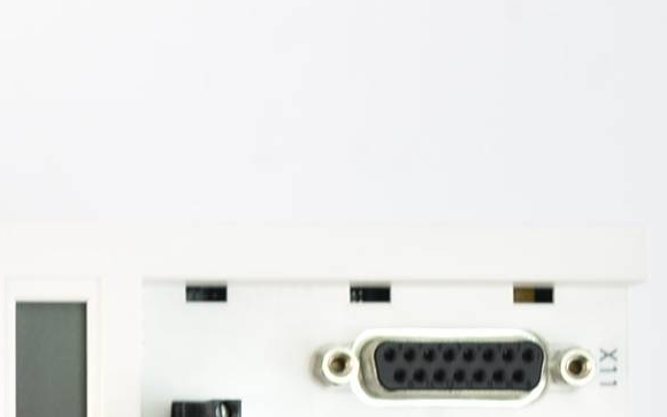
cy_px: 498
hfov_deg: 12.9
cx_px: -334
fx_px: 2796
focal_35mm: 154
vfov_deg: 8.4
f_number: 4
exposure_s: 1/30
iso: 100
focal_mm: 27
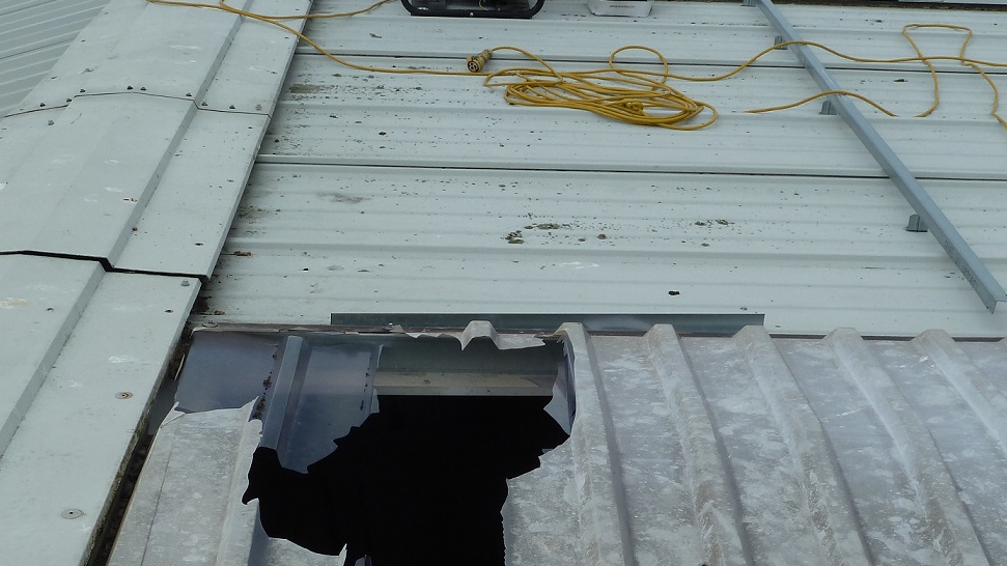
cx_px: 505
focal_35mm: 55
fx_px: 1468
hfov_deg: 37.9
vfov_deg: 21.5
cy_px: 481
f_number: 5
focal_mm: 5.7
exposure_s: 1/500
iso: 80
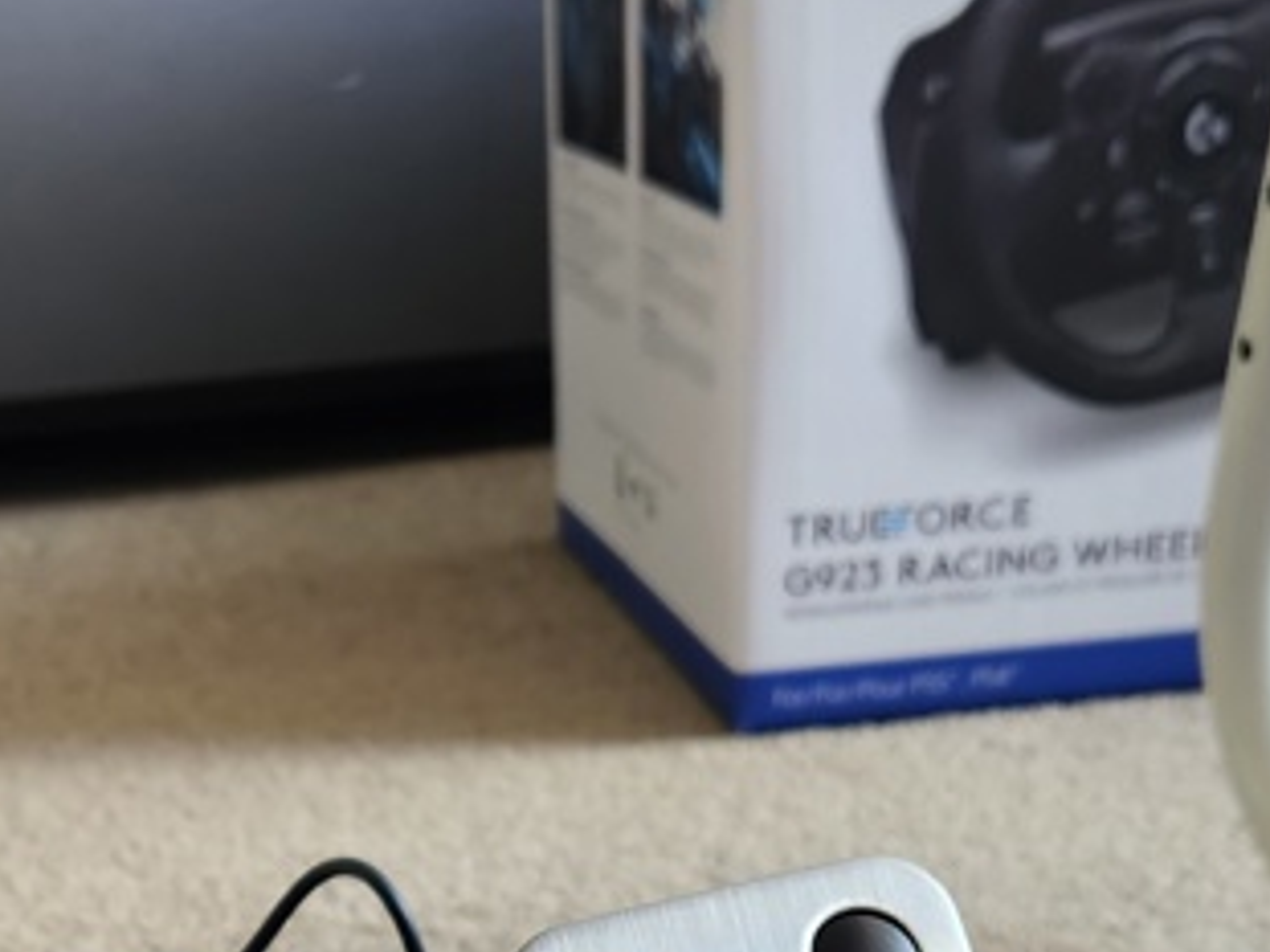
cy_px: 1126
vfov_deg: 18.4
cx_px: 380
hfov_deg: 25.5
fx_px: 2787
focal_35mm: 76
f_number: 1.8
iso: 200
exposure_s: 1/52
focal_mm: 5.4
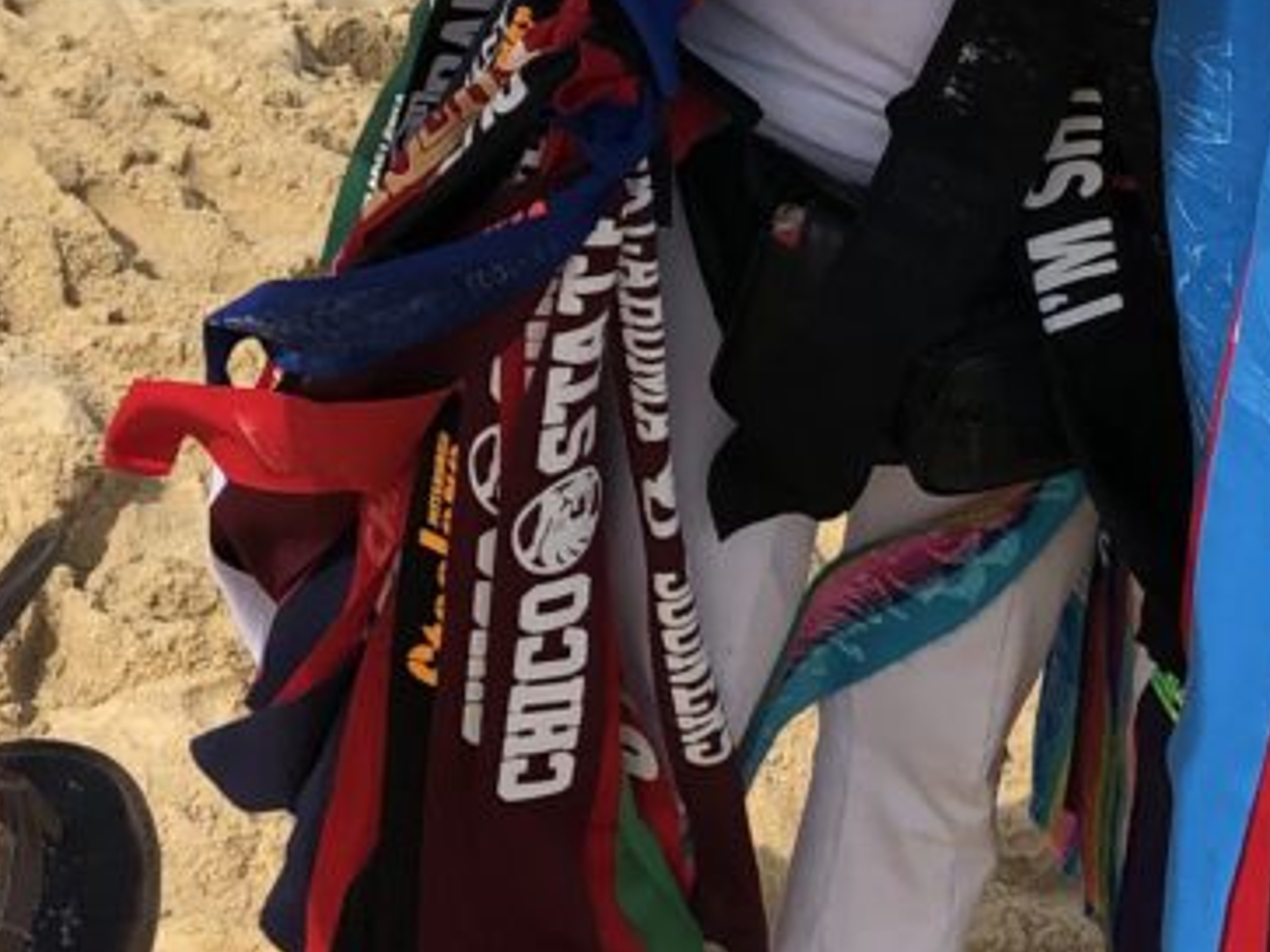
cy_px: -504
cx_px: 395
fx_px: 3851
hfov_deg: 18.7
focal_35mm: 105
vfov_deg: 13.3
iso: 20
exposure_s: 1/2288
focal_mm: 3.99
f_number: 1.8
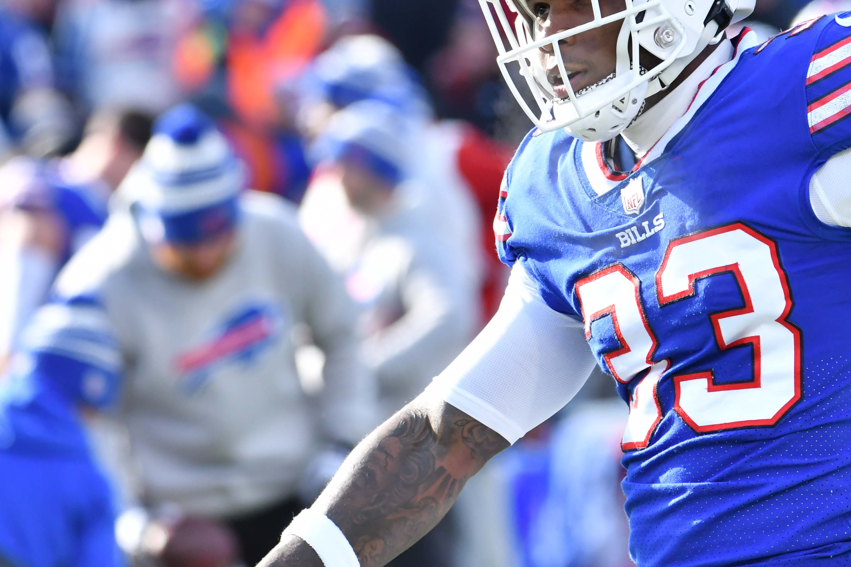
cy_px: 190
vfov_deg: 2.0
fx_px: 16025
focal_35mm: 678
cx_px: 575
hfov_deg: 3.0
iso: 1250
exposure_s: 1/1600
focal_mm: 280
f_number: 5.6
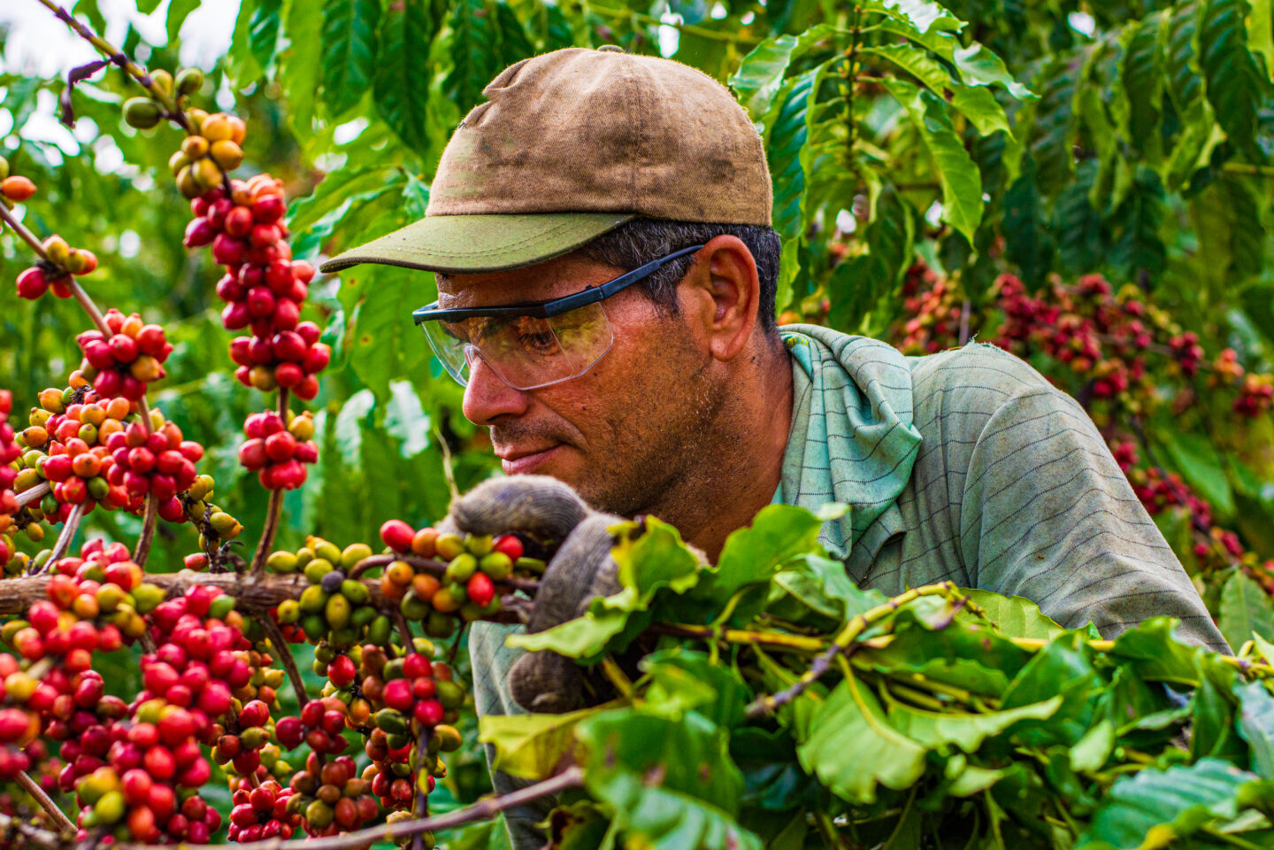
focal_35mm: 75
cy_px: 425
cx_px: 637
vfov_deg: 18.2
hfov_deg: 27.0
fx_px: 2654
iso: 250
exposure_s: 1/2000
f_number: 3.5
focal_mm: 50
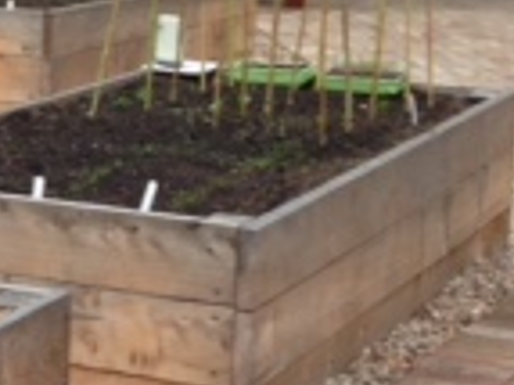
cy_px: 112
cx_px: -417
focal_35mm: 148
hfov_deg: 12.2
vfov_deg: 10.0
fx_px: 2196
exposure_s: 1/290
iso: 50
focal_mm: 4.12
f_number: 2.4
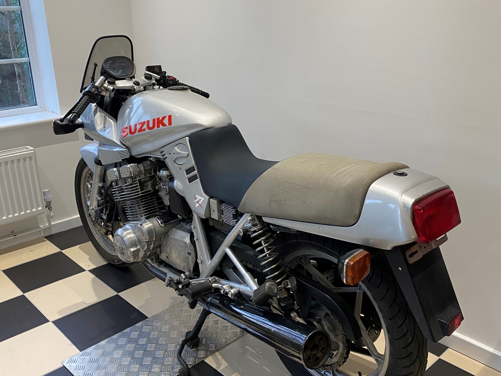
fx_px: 376
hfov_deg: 67.3
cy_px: 188
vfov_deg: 53.1
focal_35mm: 26
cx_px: 250
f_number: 1.8
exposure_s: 1/50
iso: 100
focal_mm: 4.25
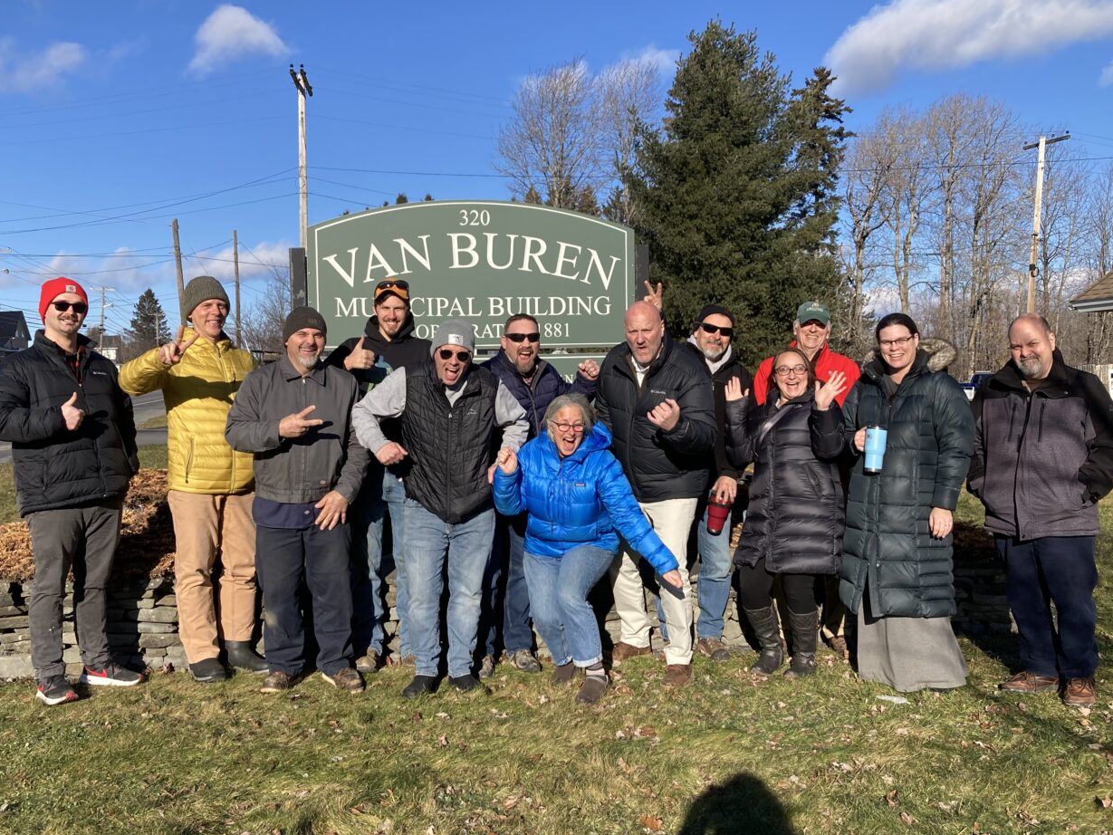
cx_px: 513
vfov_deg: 40.7
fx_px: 1125
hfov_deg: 52.6
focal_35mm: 35
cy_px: 421
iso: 20
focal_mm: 3.99
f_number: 1.8
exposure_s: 1/1869
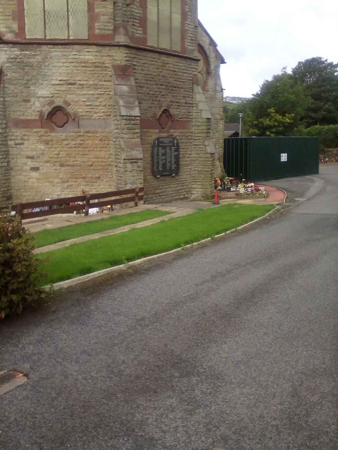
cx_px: 169
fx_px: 456
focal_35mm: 35
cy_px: 225
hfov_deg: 40.7
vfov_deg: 52.6
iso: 58
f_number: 2.8
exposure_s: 1/347
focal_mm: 2.9
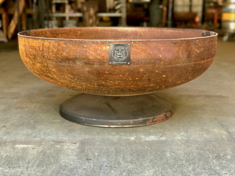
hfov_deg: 33.8
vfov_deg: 25.7
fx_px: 387
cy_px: 88
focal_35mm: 57
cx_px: 118
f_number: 2.8
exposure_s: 1/60
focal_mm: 6.6
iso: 160
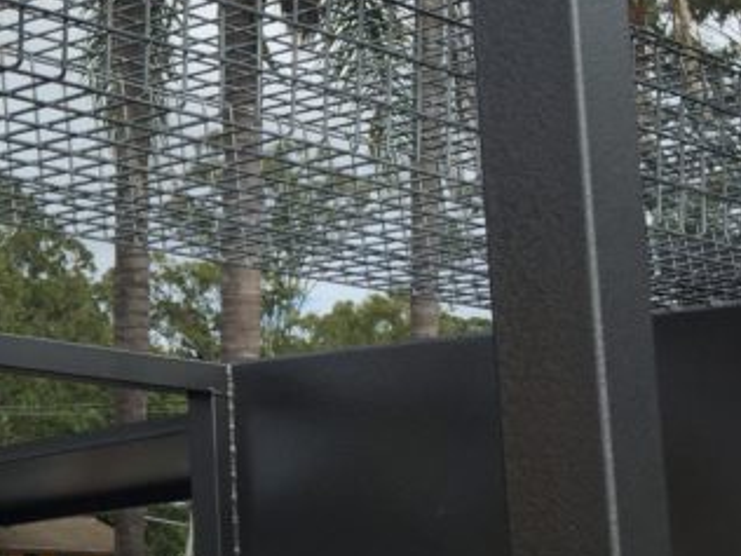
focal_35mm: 94
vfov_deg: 15.7
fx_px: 2012
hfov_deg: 18.9
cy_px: 270
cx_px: -302
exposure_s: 1/2198
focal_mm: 4.15
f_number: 2.2
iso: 32
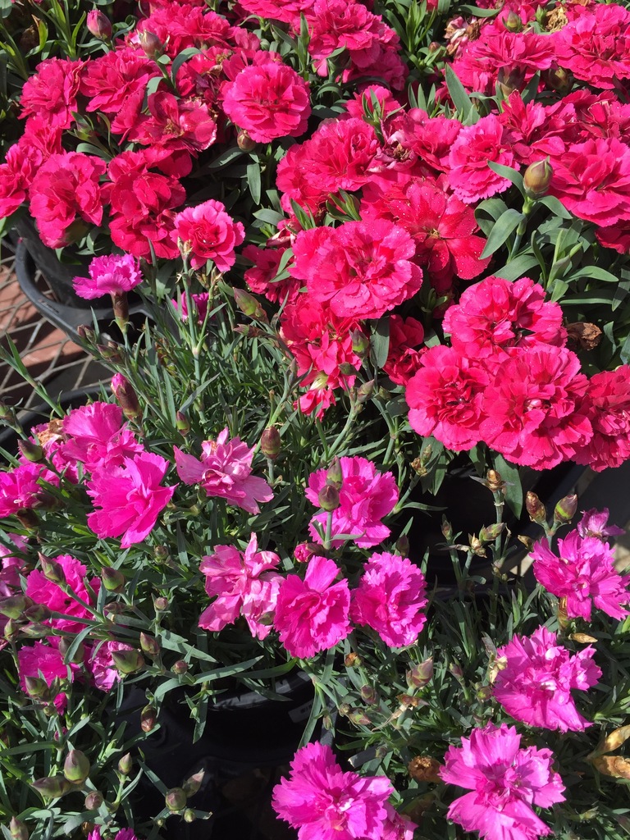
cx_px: 315
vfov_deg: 61.7
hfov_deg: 48.2
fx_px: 704
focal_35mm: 29
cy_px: 420
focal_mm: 4.15
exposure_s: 1/964
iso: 32
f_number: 2.2
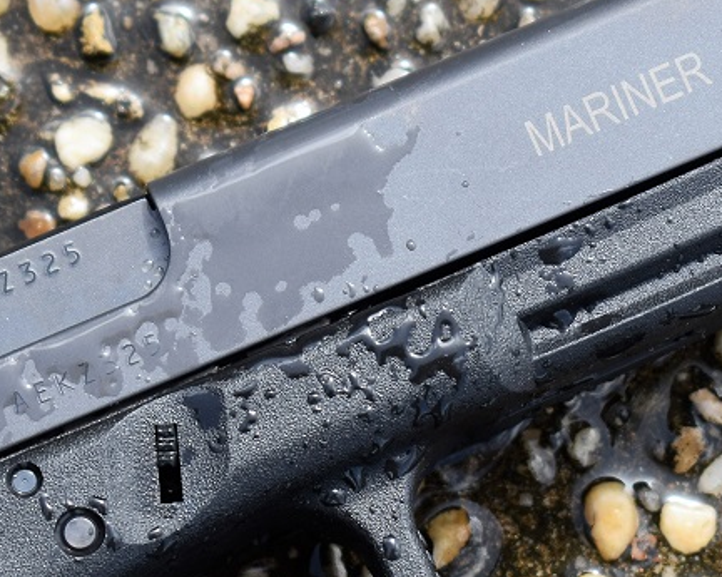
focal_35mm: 215
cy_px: 438
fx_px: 4598
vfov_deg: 7.2
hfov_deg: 9.0
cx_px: 381
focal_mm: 55
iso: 200
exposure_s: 1/250
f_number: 6.3
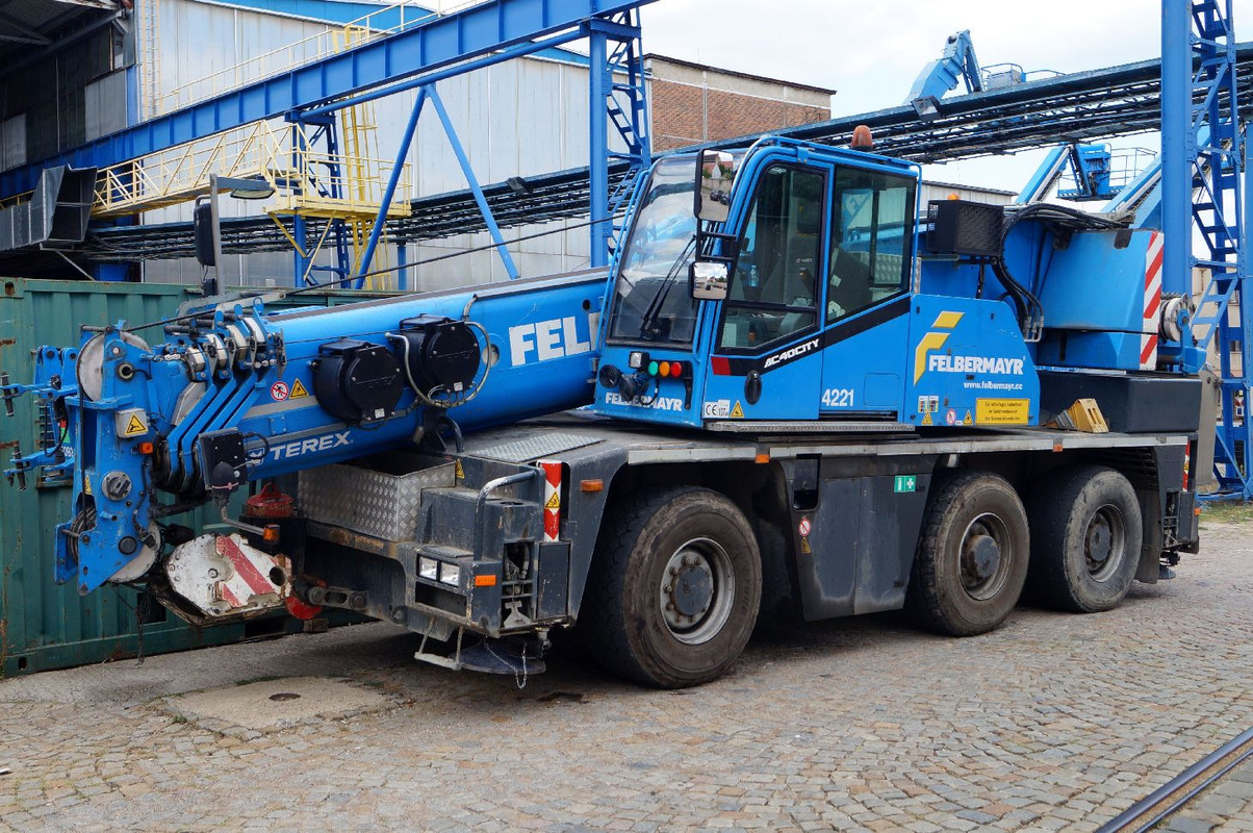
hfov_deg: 49.6
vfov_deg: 34.1
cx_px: 626
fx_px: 1356
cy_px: 416
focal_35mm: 39
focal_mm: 26
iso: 100
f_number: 9
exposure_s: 1/100
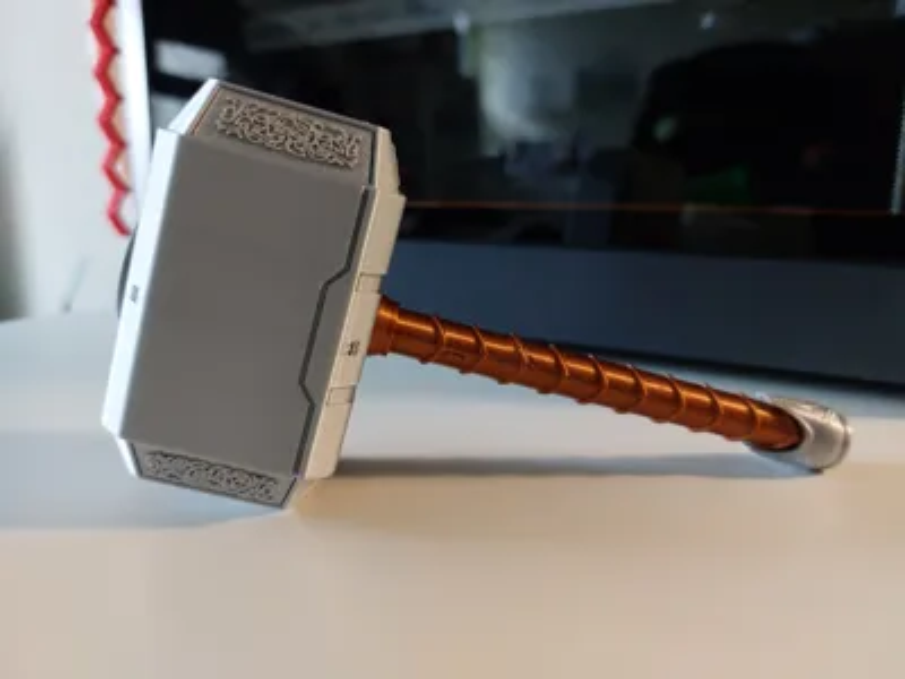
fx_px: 654
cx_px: 452
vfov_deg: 54.9
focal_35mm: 25
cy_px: 340
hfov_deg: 69.4
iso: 500
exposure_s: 1/33.3
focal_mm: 5.23
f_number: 1.8
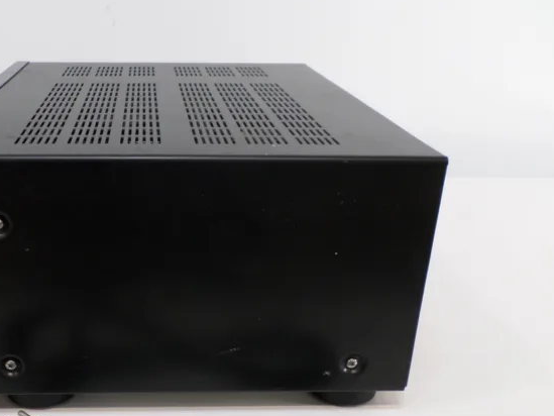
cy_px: 271
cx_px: 167
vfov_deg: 34.9
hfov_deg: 44.8
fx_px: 656
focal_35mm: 41
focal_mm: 4.5
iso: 80
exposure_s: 1/30
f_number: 2.5
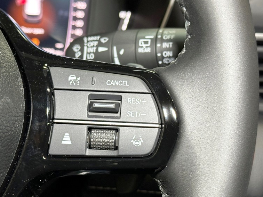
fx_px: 494
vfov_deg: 22.6
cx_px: 106
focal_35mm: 65
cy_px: 110
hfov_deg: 29.8
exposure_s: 1/40
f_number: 1.78
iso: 320
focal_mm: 6.86
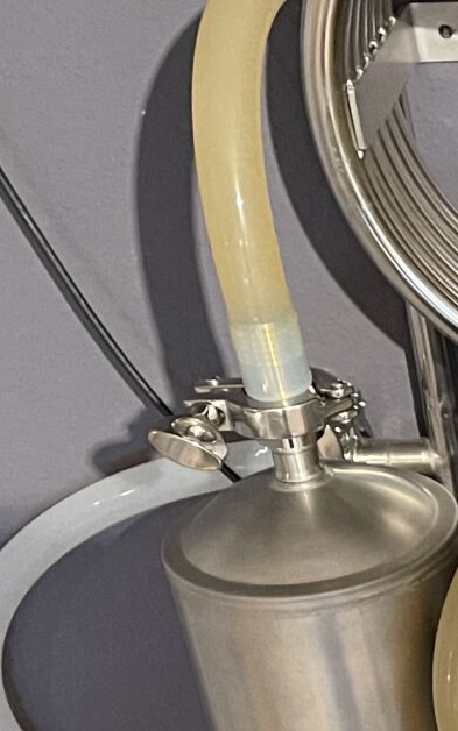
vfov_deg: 18.5
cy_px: 825
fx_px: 2155
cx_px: 1092
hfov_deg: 10.5
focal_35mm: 108
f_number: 1.6
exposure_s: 1/33
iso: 500
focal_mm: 5.1
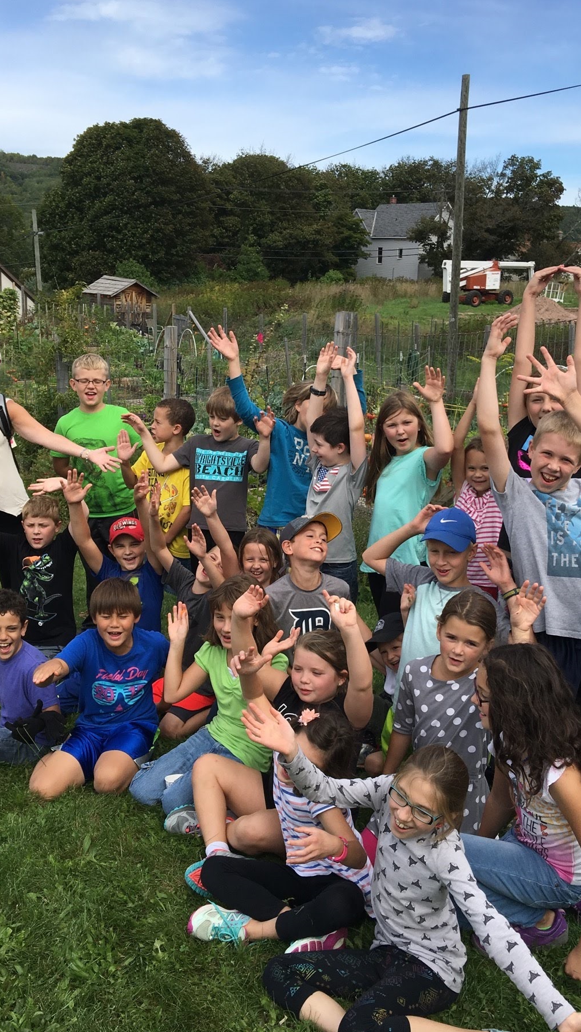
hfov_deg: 32.8
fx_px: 986
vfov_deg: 55.3
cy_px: 532
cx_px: 283
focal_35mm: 36
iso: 25
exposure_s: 1/1083
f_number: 2.2
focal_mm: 4.15
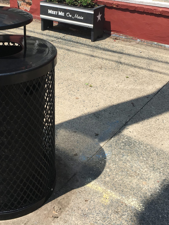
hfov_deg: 28.2
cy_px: 47
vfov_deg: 36.3
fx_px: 332
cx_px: 46
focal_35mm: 51
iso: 25
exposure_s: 1/1399
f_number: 2.2
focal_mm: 4.15
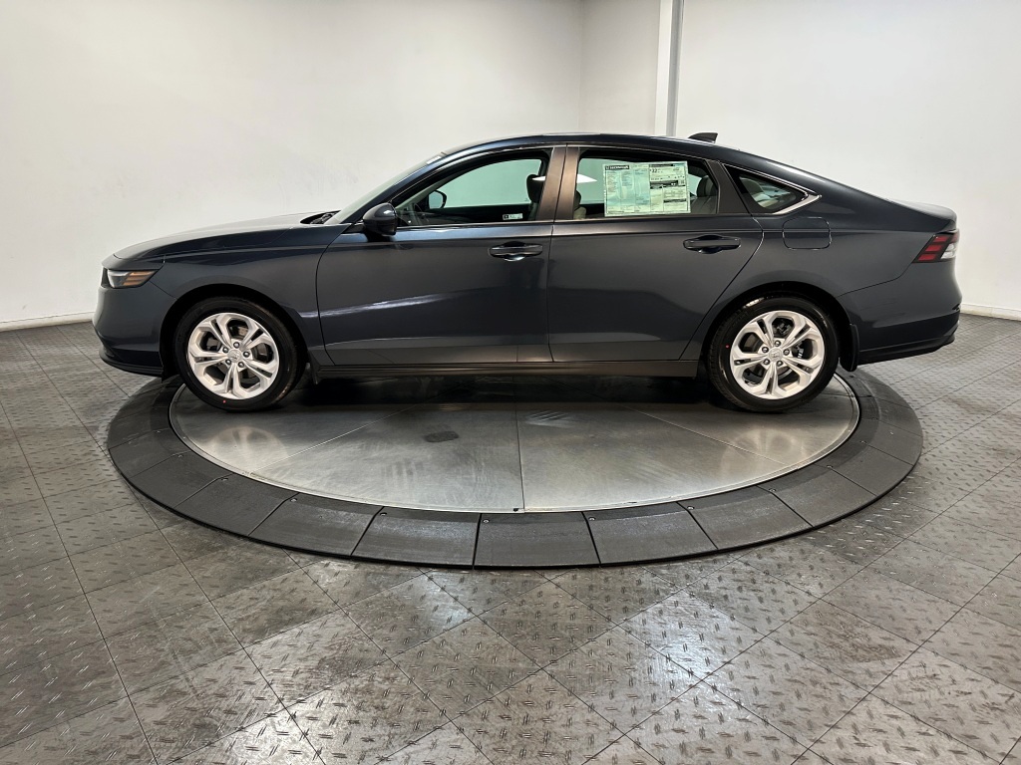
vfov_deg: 56.8
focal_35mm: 24
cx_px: 510
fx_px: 708
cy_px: 382
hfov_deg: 71.6
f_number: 1.78
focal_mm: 6.86
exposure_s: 1/60
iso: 320
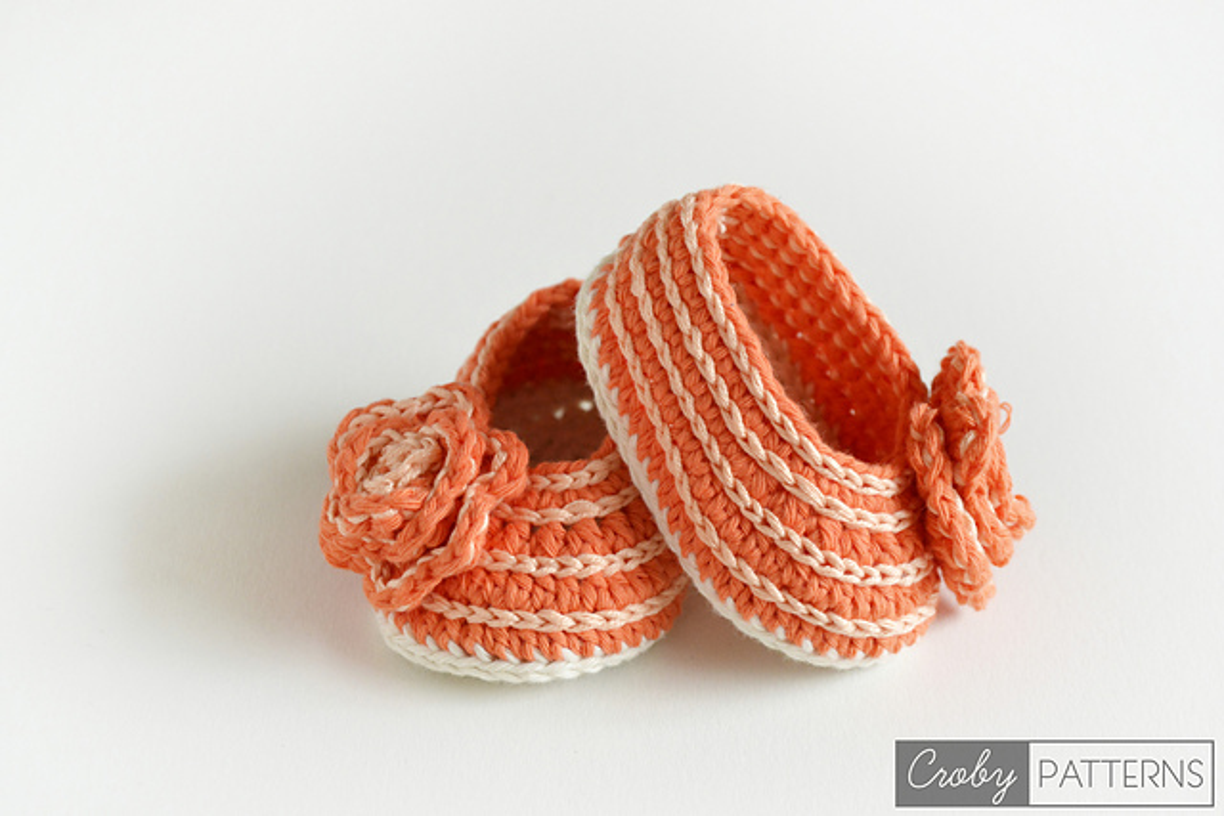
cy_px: 408
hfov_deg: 24.6
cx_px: 612
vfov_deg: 16.6
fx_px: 2805
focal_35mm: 82
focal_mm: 55
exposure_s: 1/100
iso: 1600
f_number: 6.3
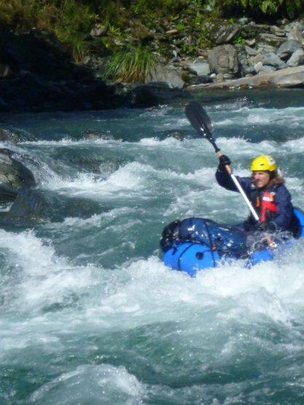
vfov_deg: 10.2
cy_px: 227
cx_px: 206
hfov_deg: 7.7
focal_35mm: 193
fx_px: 2259
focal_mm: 22.8
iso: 400
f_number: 18
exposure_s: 1/160
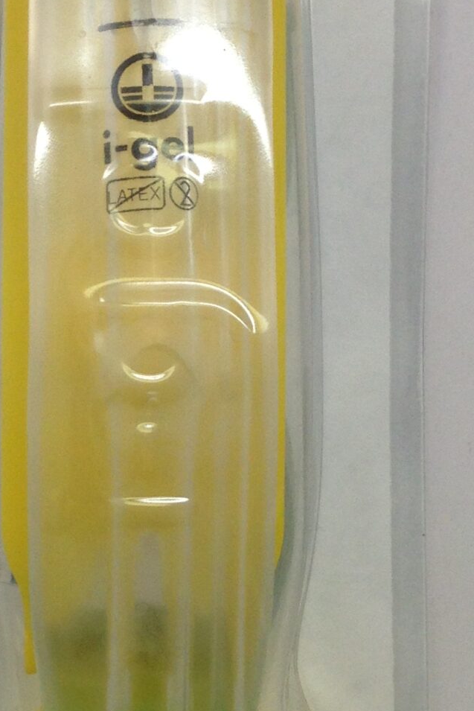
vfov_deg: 22.1
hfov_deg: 14.8
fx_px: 1816
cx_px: 158
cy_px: 329
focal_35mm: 92
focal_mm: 4.12
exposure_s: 1/120
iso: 80
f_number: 2.4
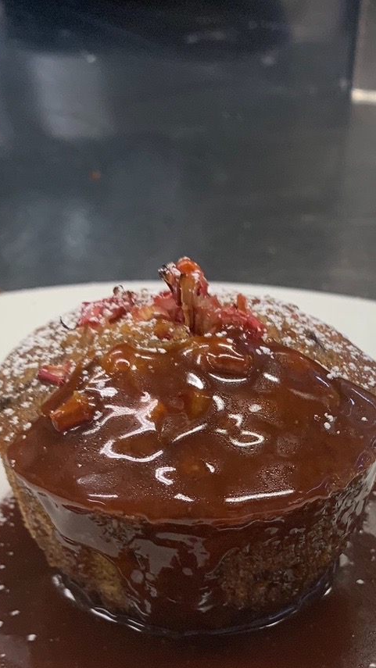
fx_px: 939
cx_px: 332
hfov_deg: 22.1
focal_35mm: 53
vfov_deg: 37.4
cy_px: 562
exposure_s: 1/100
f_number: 1.8
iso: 80
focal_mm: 4.25
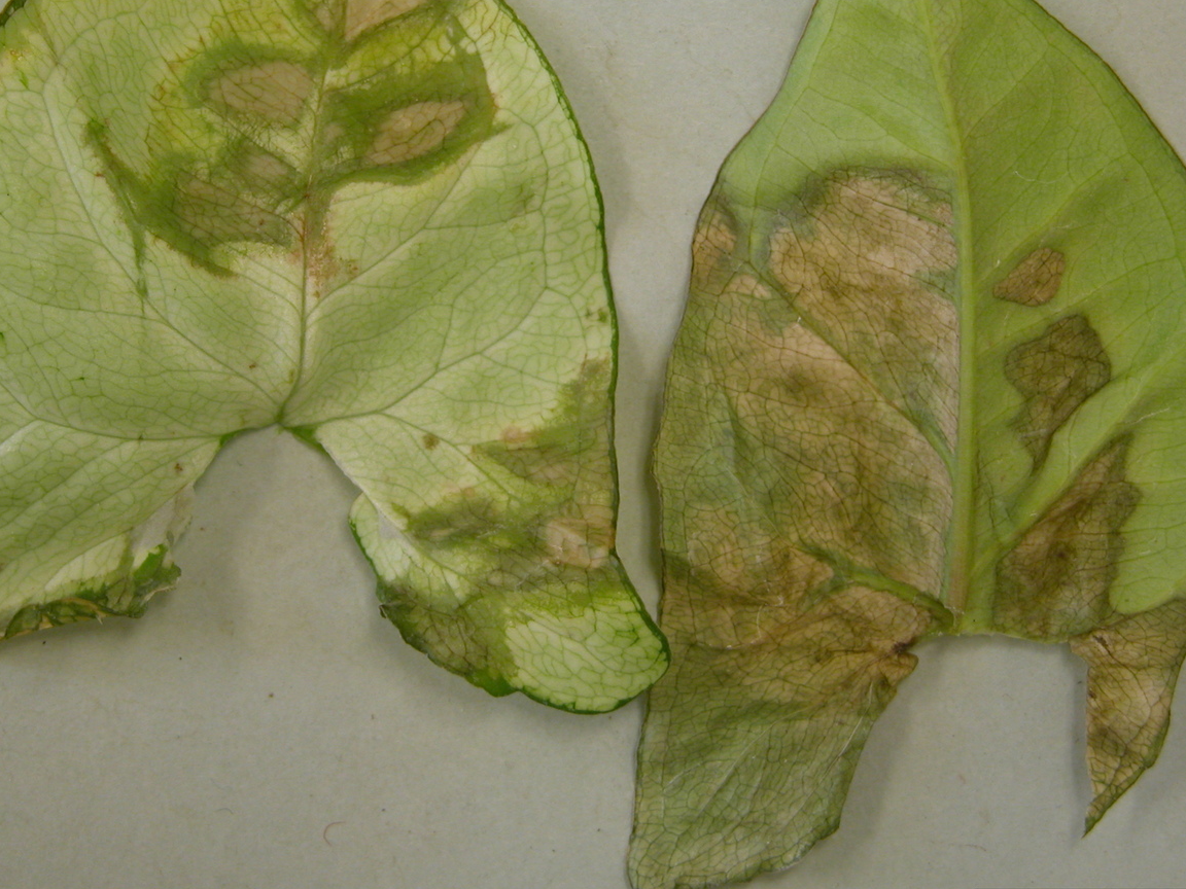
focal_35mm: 108
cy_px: 348
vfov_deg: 13.7
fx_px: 3700
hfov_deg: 18.2
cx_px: 493
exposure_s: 1/12.7
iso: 100
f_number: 3.5
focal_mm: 21
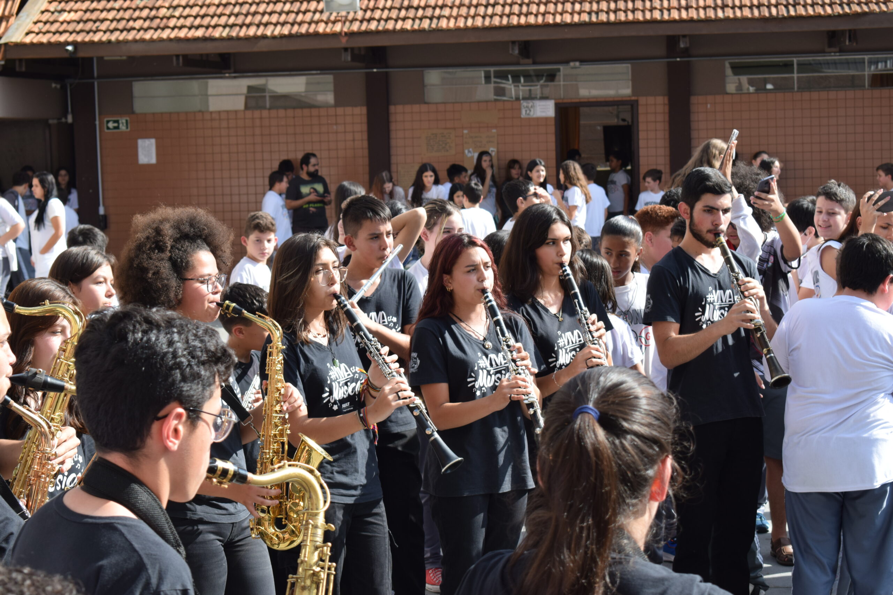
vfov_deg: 16.6
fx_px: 2046
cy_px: 298
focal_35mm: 82
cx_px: 446
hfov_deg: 24.6
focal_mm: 55
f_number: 8
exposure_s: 1/250
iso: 220
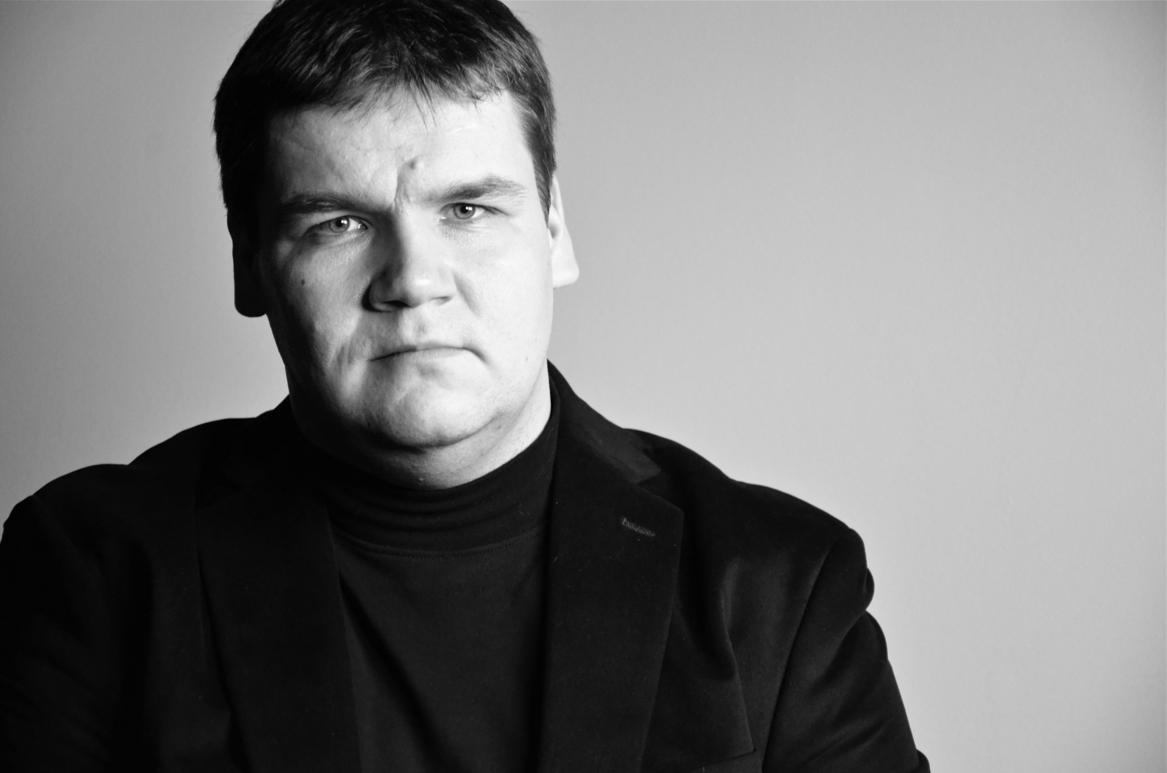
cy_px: 386
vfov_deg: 11.4
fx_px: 3882
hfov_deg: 17.1
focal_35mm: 120
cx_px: 584
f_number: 5.3
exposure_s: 1/100
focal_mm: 80
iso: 2500
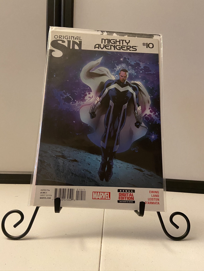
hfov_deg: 53.1
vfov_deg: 67.3
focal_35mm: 26
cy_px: 136
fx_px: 204
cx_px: 102
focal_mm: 4.25
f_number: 1.8
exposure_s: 1/30
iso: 640
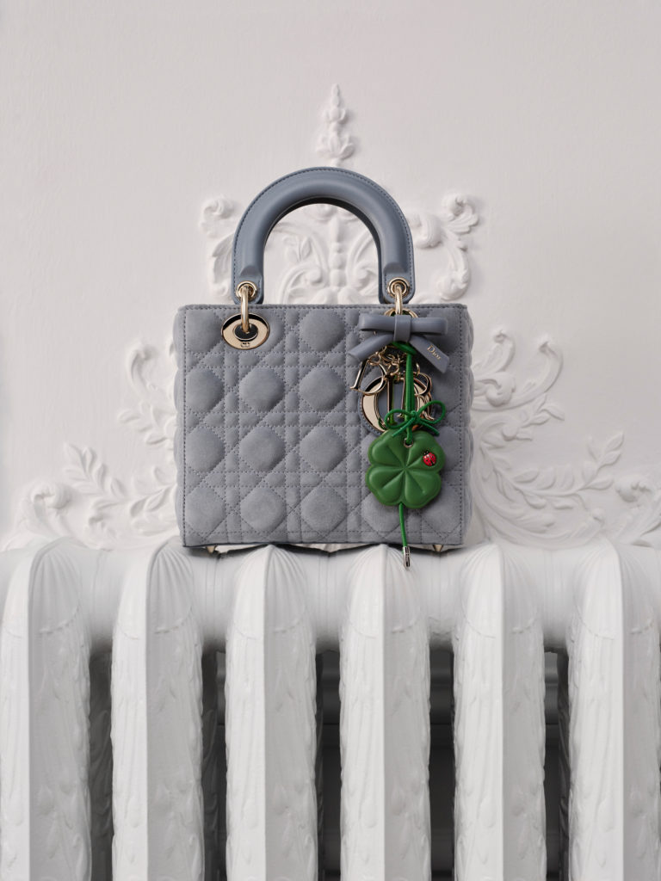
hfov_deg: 23.3
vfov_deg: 30.7
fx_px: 1604
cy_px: 440
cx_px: 330
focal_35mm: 63
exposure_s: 1/125
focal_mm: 80
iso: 1000
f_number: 8
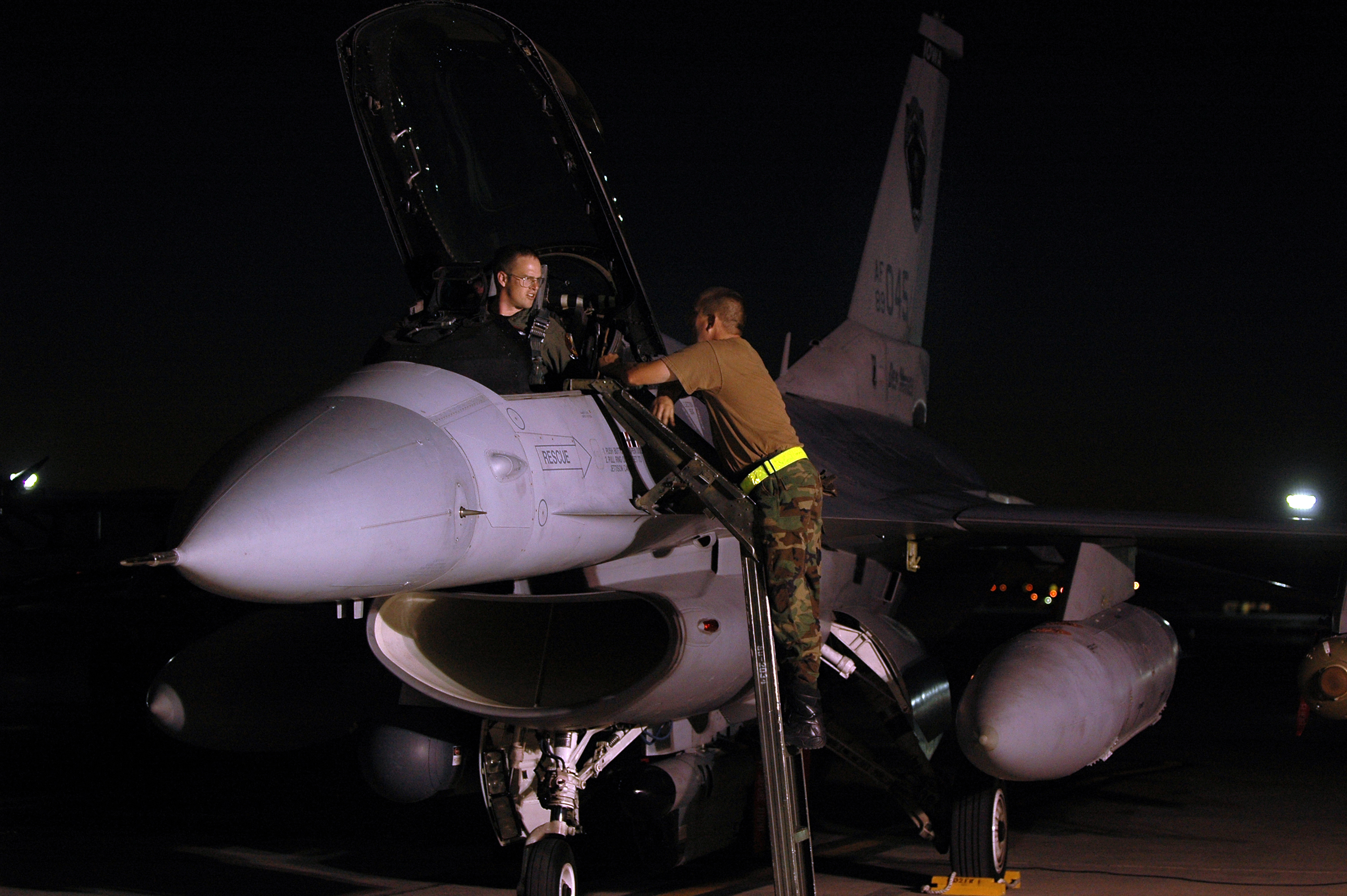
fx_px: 4374
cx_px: 674
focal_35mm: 117
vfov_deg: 11.7
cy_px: 448
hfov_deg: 17.5
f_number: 2.8
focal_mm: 78
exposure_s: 1/60
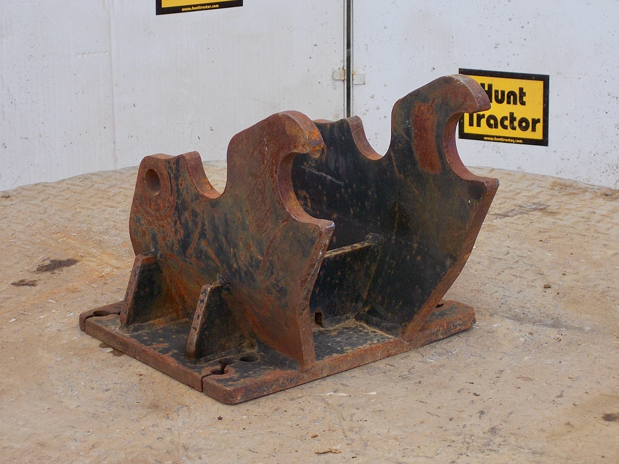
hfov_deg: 15.2
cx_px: 310
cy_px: 232
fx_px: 2325
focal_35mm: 130
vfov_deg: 11.4
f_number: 6.5
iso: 140
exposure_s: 1/60
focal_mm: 23
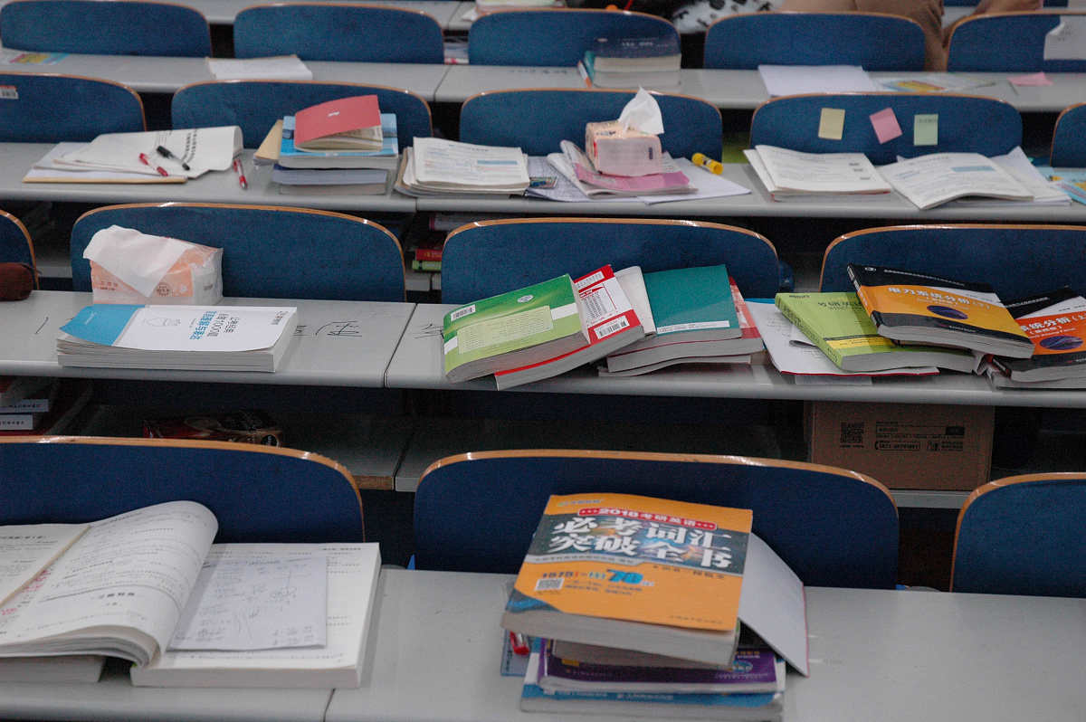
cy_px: 361
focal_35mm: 75
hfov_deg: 27.0
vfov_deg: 18.2
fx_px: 2261
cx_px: 543
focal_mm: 50
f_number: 5.6
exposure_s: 1/80
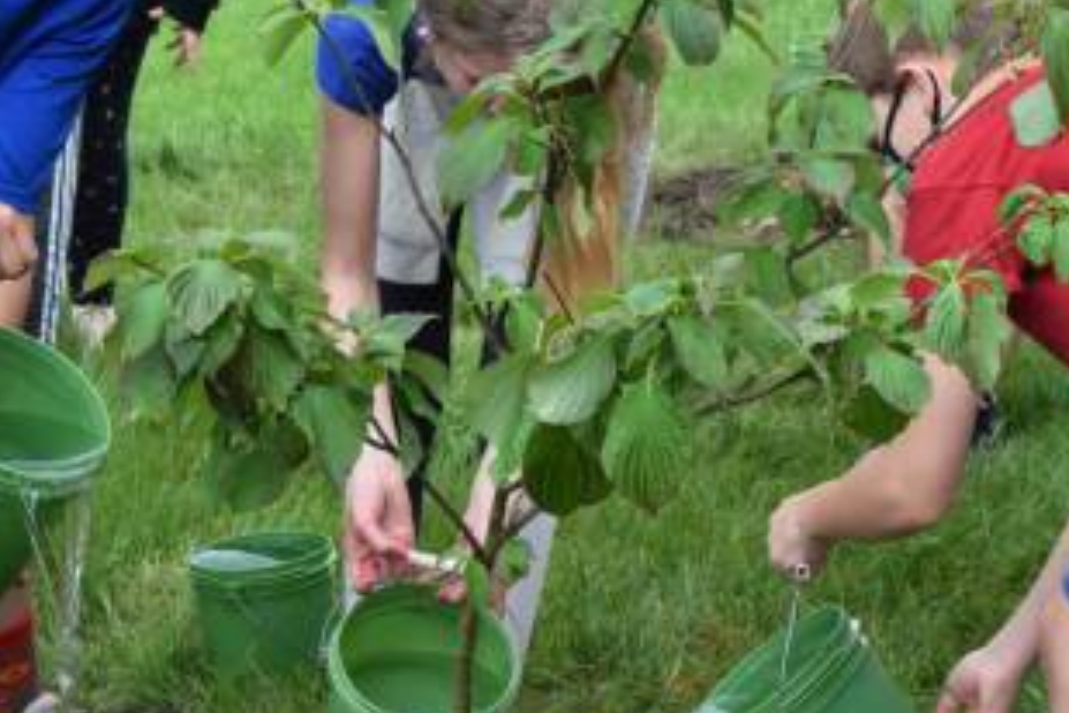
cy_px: 315
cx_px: 495
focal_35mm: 108
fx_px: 3214
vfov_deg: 12.7
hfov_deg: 18.9
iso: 400
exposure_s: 1/250
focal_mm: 29
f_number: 8
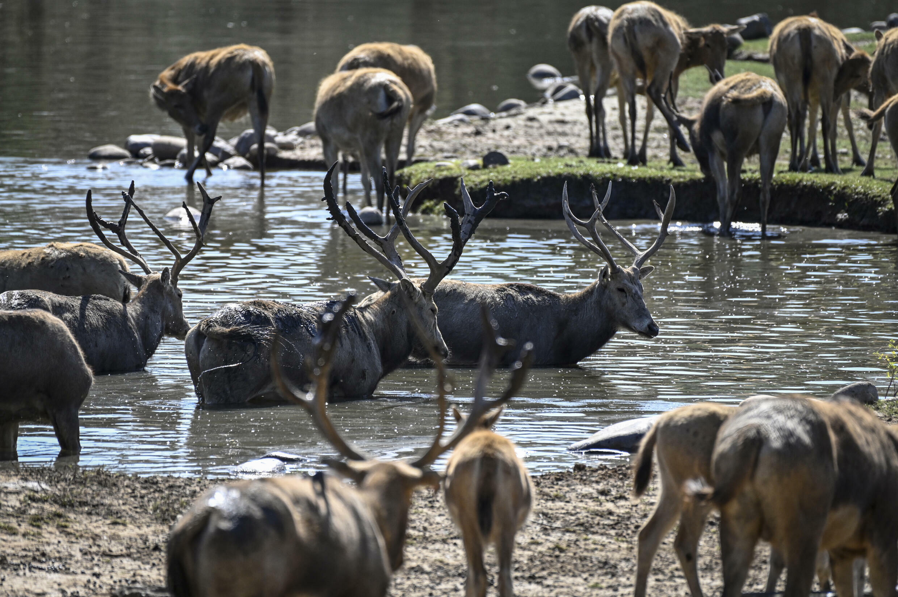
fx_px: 12464
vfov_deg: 2.7
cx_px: 449
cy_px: 298
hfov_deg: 4.1
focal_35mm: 500
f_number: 5.6
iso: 1250
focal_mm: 500
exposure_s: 1/4000
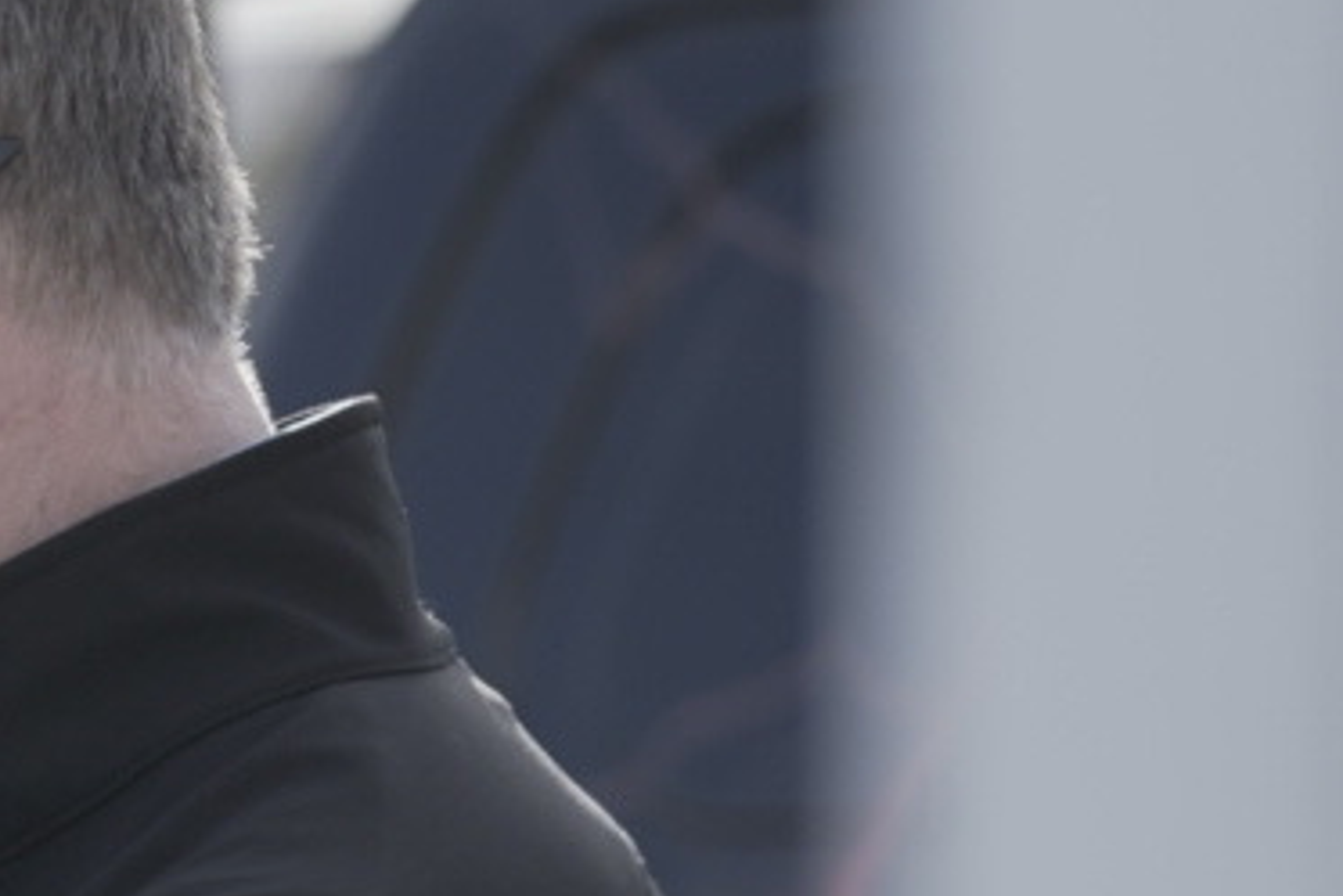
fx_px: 32317
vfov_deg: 1.6
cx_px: -1534
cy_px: 946
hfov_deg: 2.4
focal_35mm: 866
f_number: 5.6
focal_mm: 200
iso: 200
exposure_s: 1/400
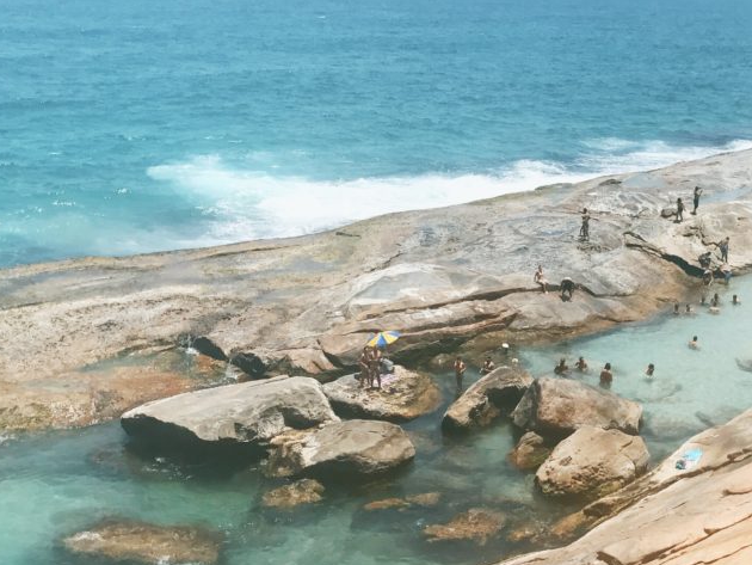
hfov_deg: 39.0
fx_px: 1043
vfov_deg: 30.2
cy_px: 346
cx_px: 519
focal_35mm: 48
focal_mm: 3.99
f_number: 1.8
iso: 20
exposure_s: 1/2994
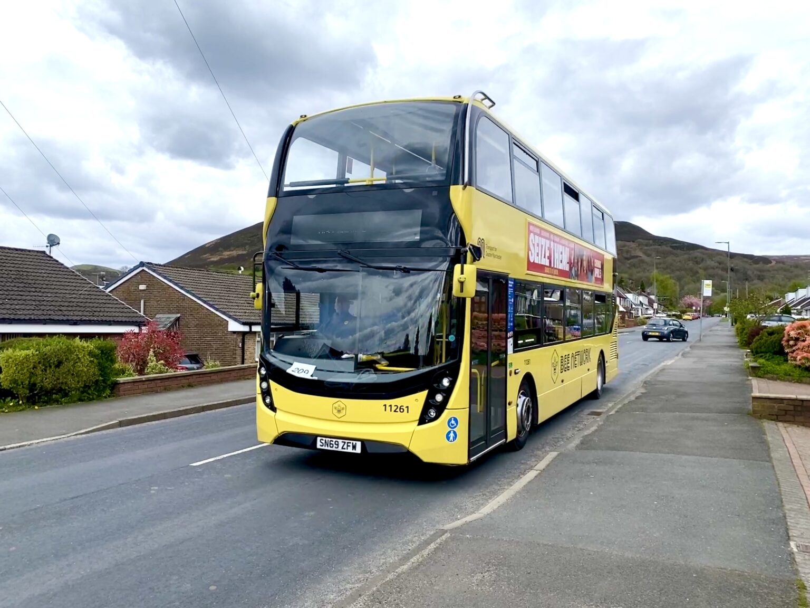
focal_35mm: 26
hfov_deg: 67.3
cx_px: 405
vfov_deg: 53.1
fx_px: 608
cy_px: 304
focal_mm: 4.25
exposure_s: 1/3610
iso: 32
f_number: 1.8
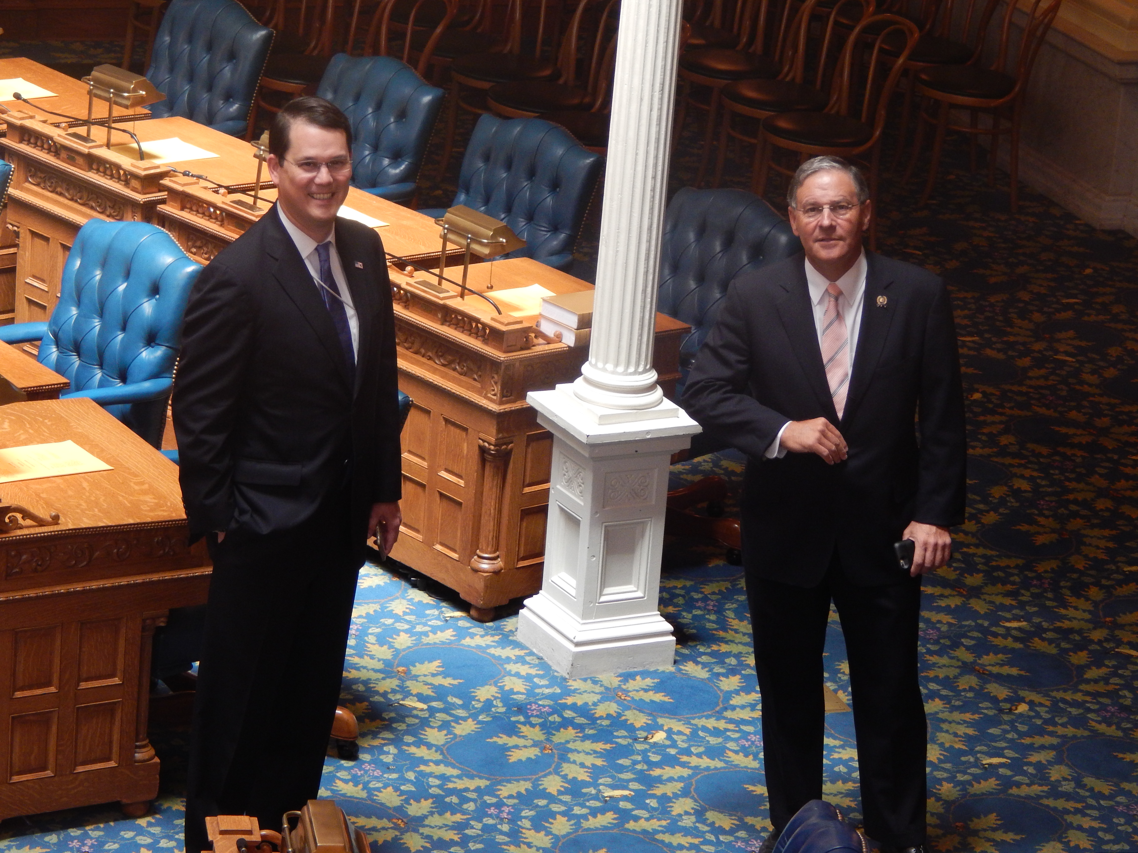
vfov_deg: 11.2
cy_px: 426
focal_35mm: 132
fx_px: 4339
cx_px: 569
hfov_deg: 14.9
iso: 280
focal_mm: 23.4
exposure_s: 1/30
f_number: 4.8
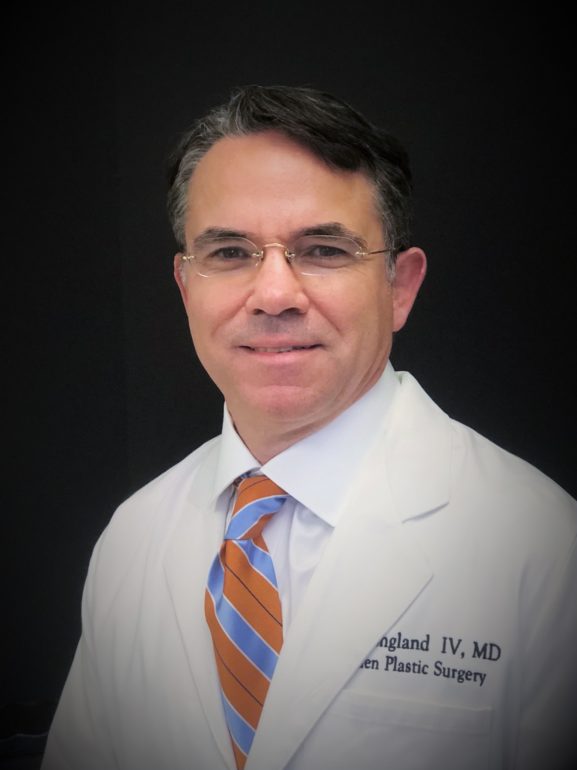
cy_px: 385
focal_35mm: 57
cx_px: 288
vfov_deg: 33.8
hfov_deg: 25.7
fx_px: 1267
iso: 125
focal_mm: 6.6
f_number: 2.8
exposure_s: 1/30
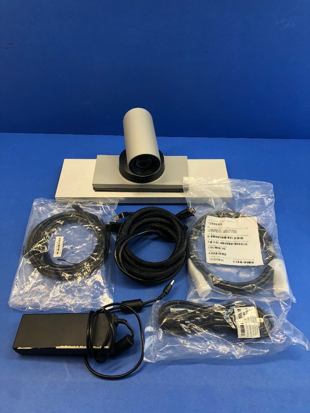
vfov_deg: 63.4
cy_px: 206
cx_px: 155
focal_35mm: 28
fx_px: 334
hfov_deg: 49.7
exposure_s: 1/120
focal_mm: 4
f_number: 1.8
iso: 64
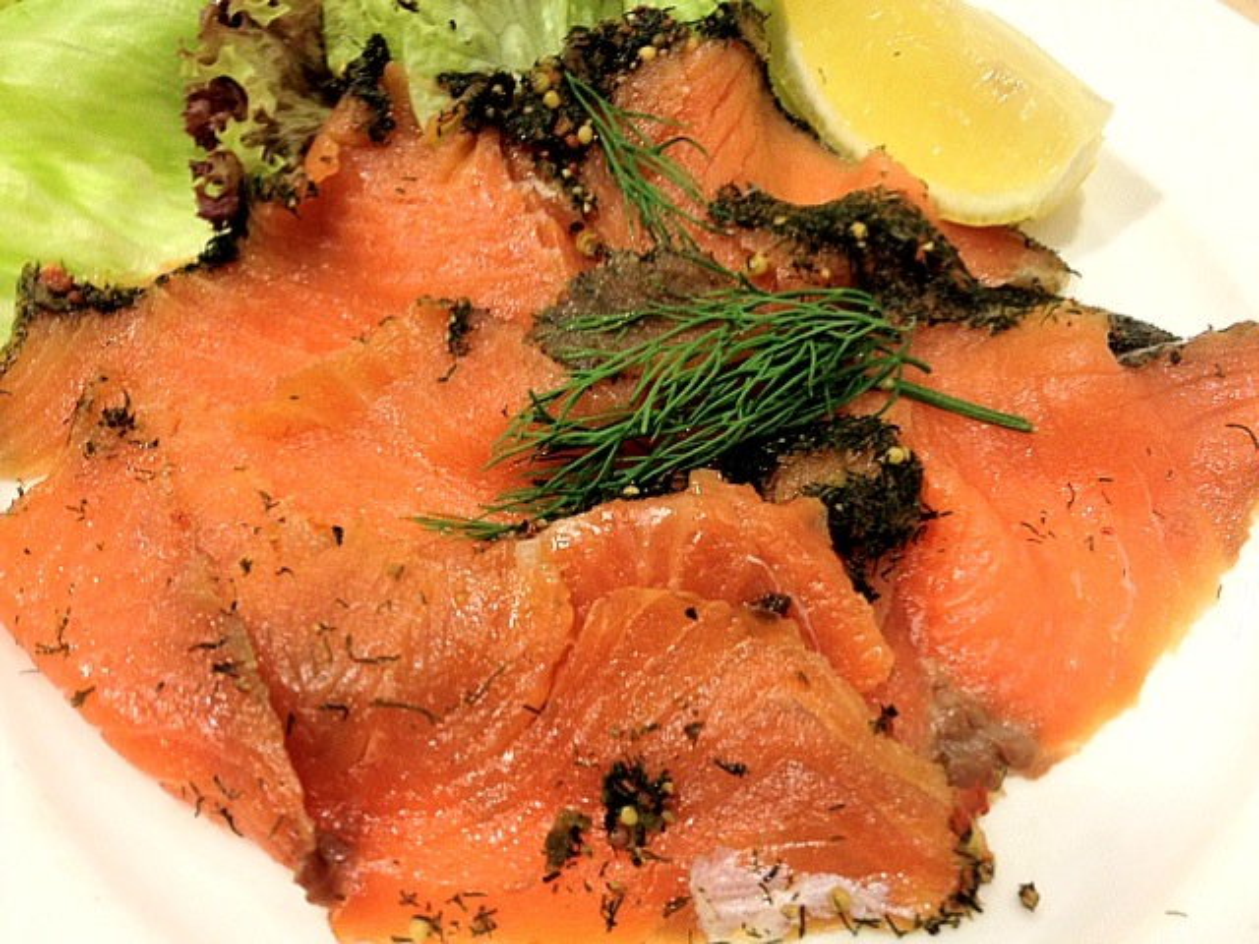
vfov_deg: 40.7
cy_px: 472
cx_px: 630
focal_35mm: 35
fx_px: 1273
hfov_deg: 52.6
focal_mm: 4.28
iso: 250
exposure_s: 1/20
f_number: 2.4
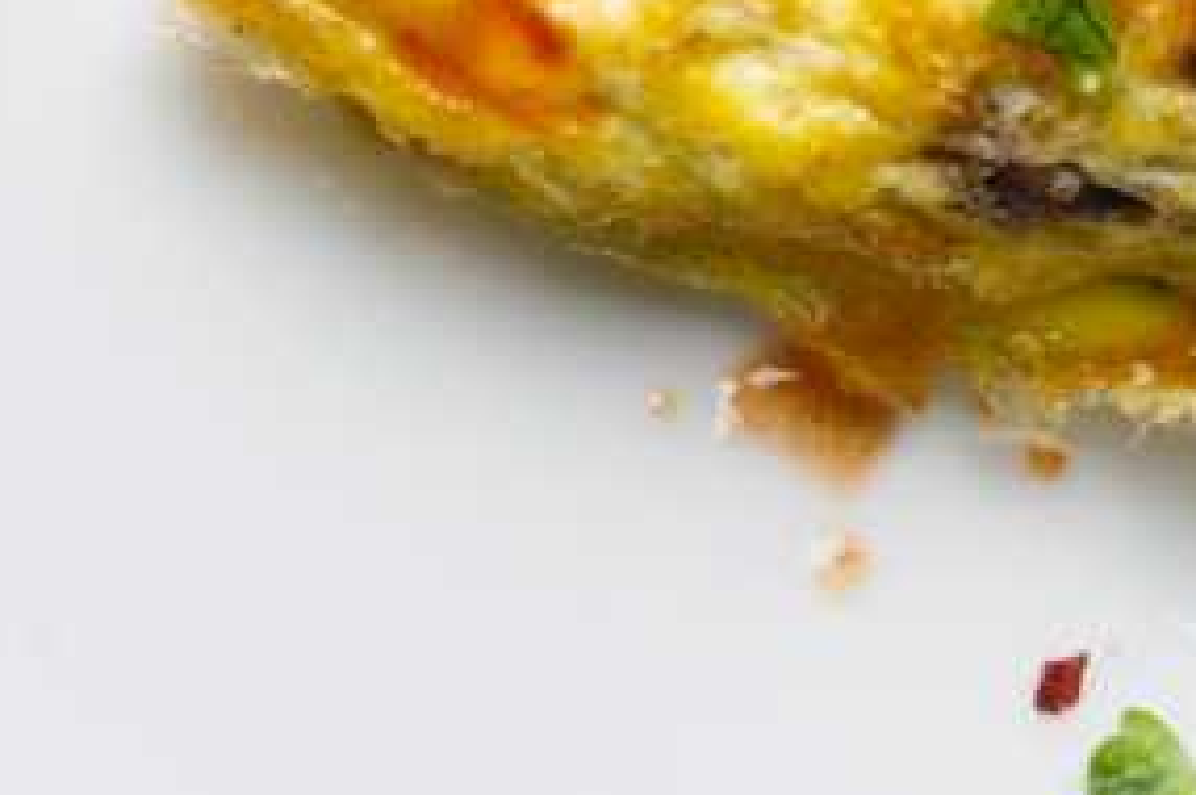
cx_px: 1514
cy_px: -904
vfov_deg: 5.3
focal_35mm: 251
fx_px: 8329
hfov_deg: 8.1
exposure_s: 1/100
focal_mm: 35
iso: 100
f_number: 9
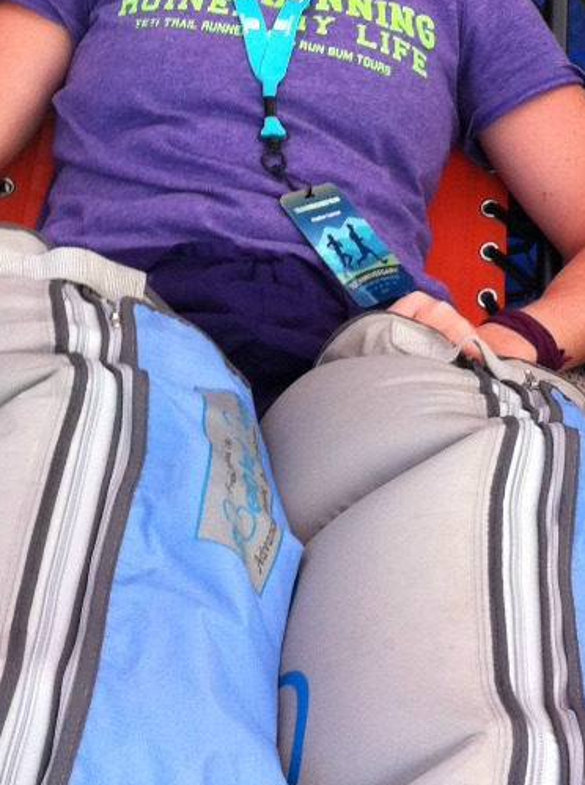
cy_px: -39
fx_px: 2126
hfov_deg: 15.7
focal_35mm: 94
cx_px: 319
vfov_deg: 20.1
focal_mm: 3.85
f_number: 2.8
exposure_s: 1/120
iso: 100
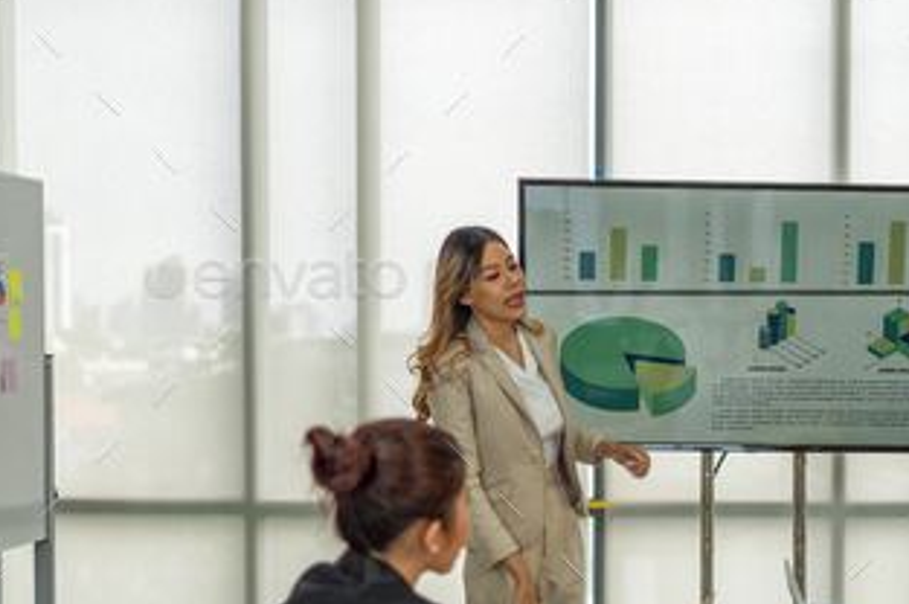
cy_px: 411
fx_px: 1665
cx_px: 703
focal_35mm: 66
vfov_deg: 20.5
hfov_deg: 29.9
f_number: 1.4
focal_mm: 35
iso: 1000
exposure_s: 1/8000
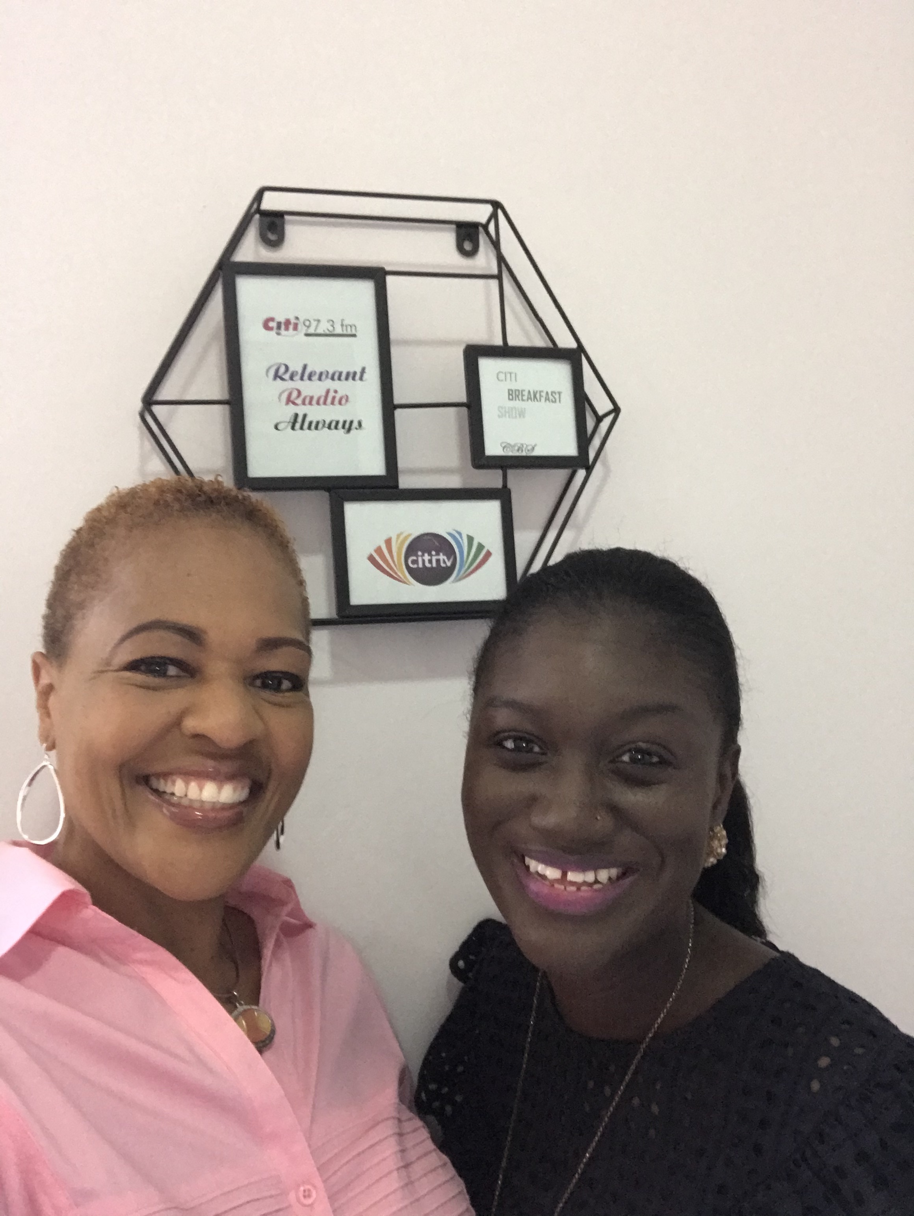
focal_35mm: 32
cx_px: 457
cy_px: 608
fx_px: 1125
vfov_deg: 56.8
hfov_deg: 44.2
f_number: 2.2
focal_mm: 2.87
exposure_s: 1/33
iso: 200
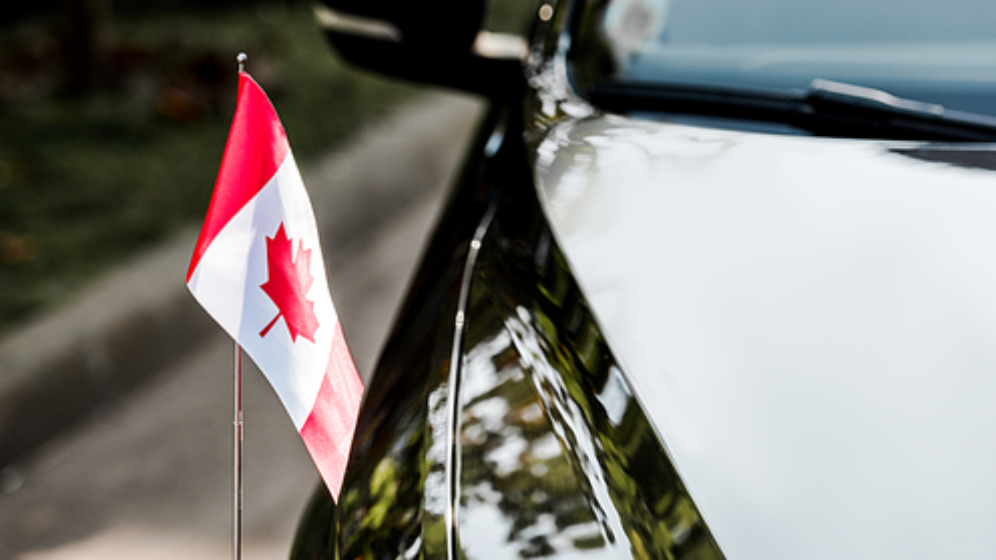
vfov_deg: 10.9
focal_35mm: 111
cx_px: 498
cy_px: 271
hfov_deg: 19.3
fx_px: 2932
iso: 100
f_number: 4.5
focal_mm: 105
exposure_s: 1/640
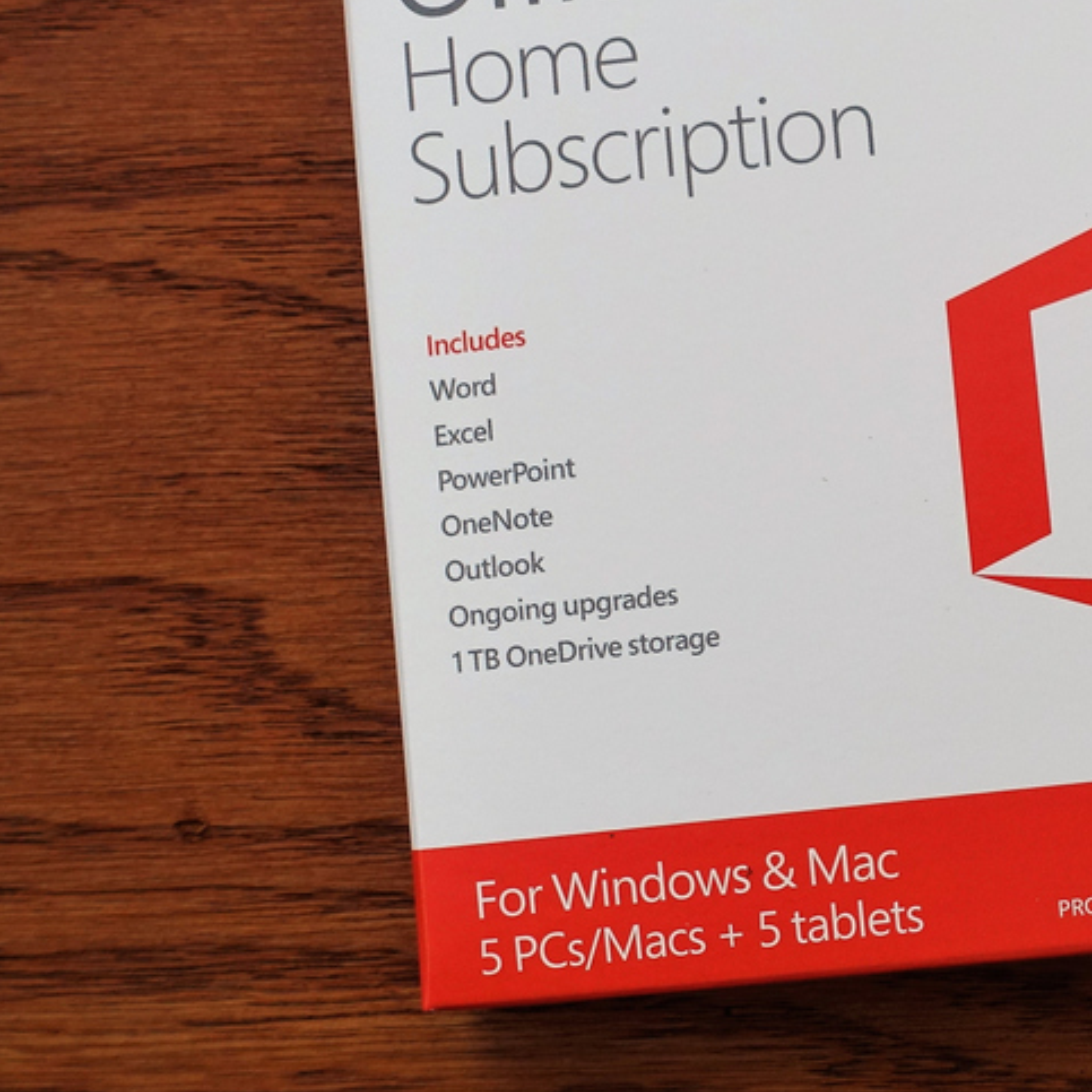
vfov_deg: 16.3
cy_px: 276
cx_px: 1266
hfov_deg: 15.9
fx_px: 3783
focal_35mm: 106
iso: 125
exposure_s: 1/125
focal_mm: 17.7
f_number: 4
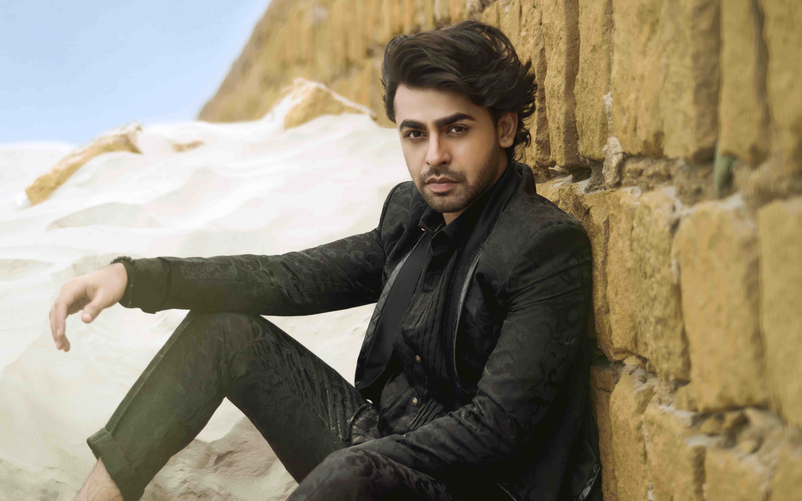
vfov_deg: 12.0
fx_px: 2382
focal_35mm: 109
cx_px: 398
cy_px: 267
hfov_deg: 19.1
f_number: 2.4
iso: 100
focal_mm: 130
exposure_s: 1/250
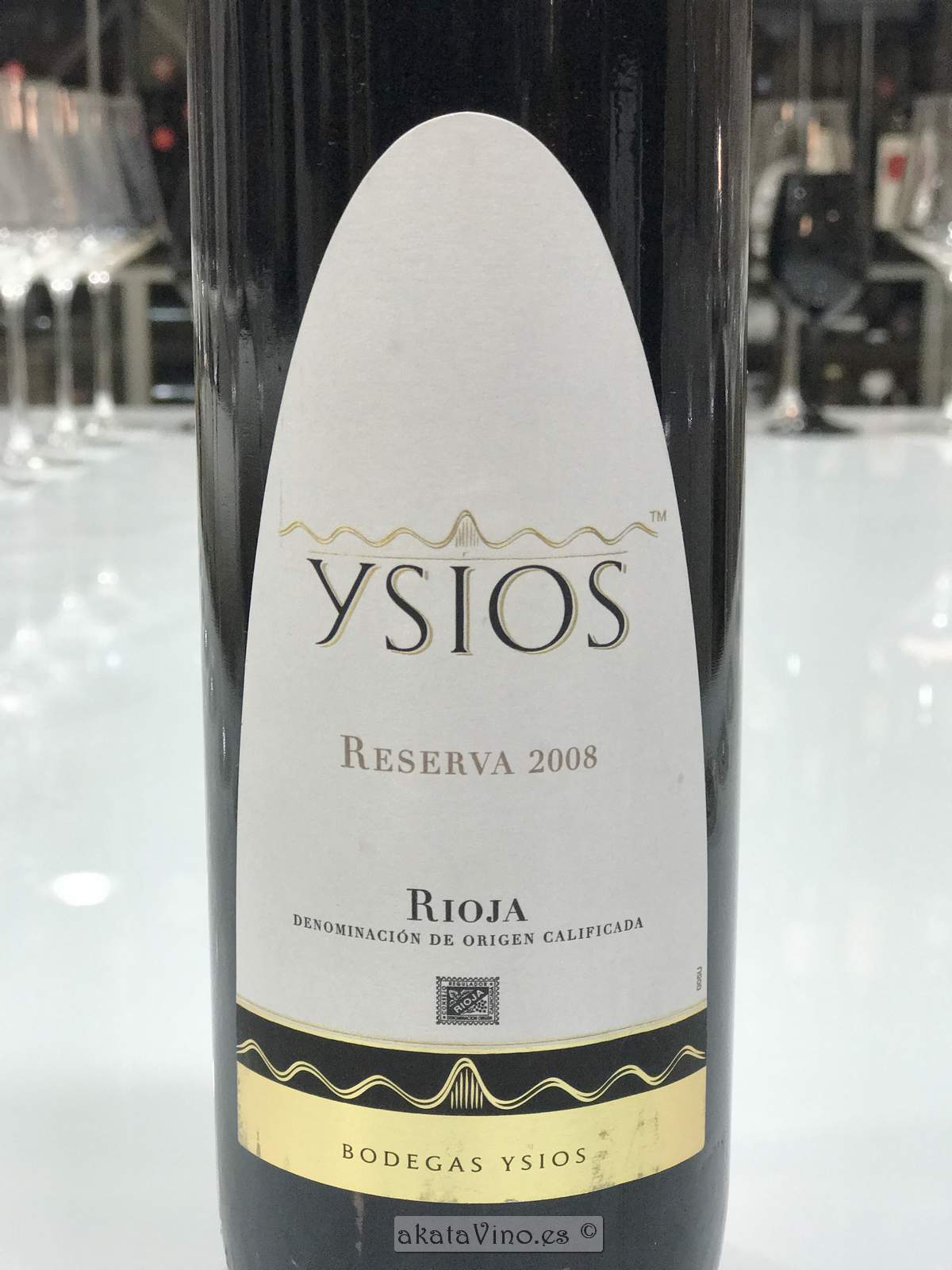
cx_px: 476
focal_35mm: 57
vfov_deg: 33.8
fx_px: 2090
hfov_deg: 25.7
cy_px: 635
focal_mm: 6.6
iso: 160
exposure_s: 1/50
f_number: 2.8
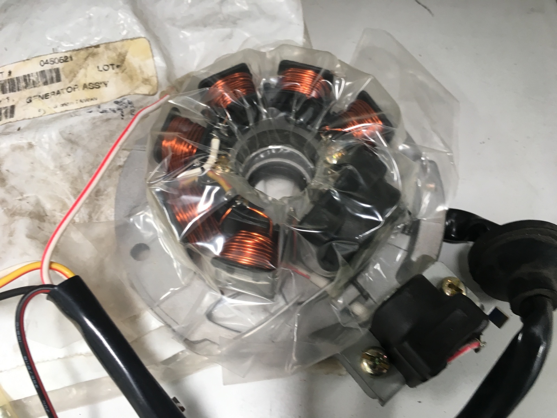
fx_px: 467
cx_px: 278
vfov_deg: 48.2
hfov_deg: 61.7
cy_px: 209
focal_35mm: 29
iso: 32
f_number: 2.2
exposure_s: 1/33
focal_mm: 4.15
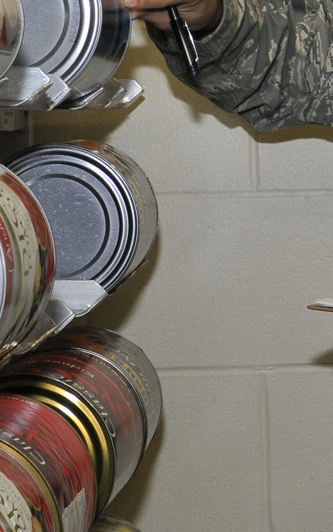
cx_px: 562
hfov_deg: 9.2
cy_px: 42
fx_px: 1989
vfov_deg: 15.1
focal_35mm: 137
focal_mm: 24
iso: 640
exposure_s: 1/100
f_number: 5.6
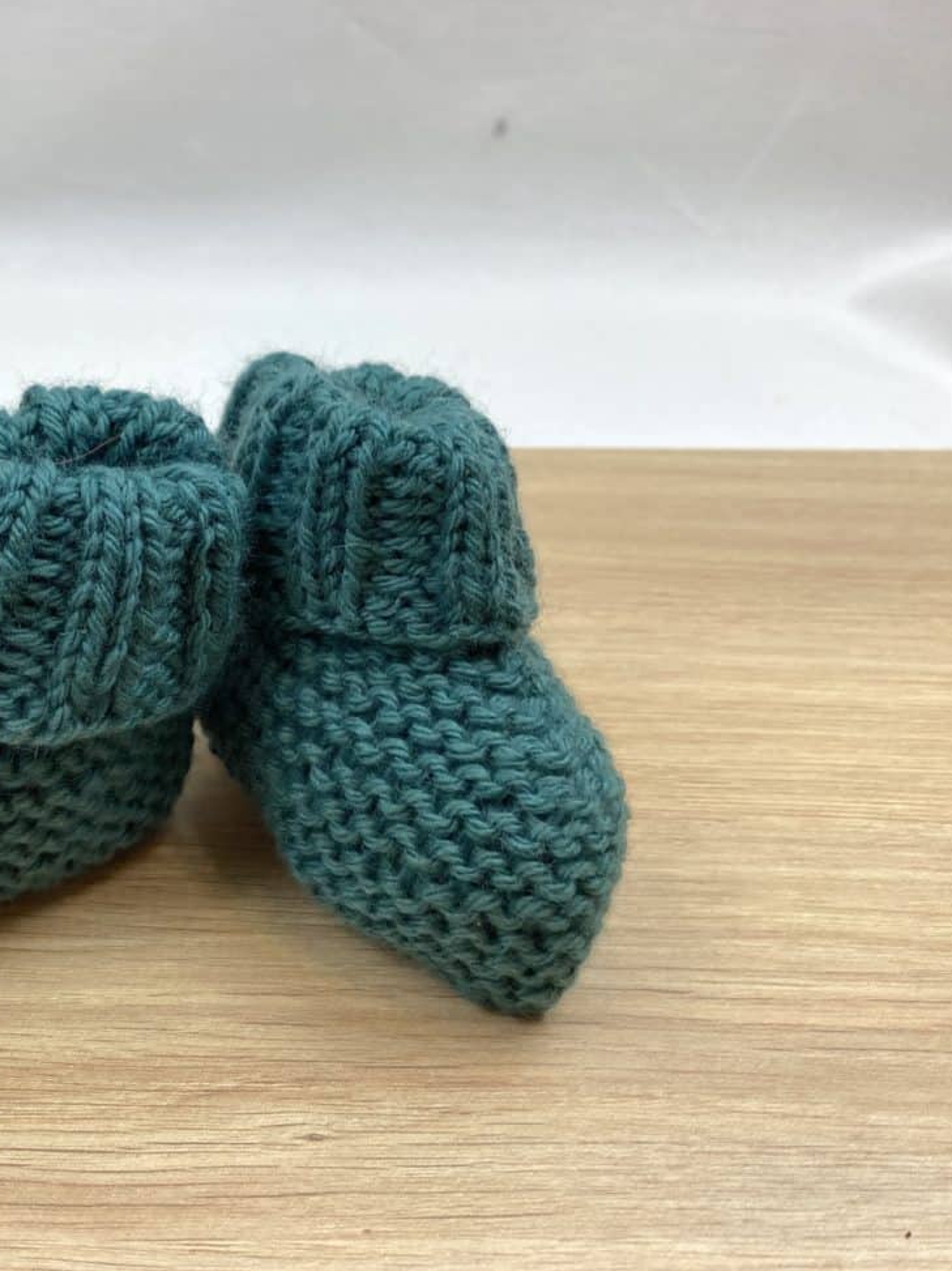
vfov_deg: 49.0
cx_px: 141
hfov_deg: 36.0
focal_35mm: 38
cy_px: 643
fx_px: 1394
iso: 40
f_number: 1.8
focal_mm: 3.99
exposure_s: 1/100
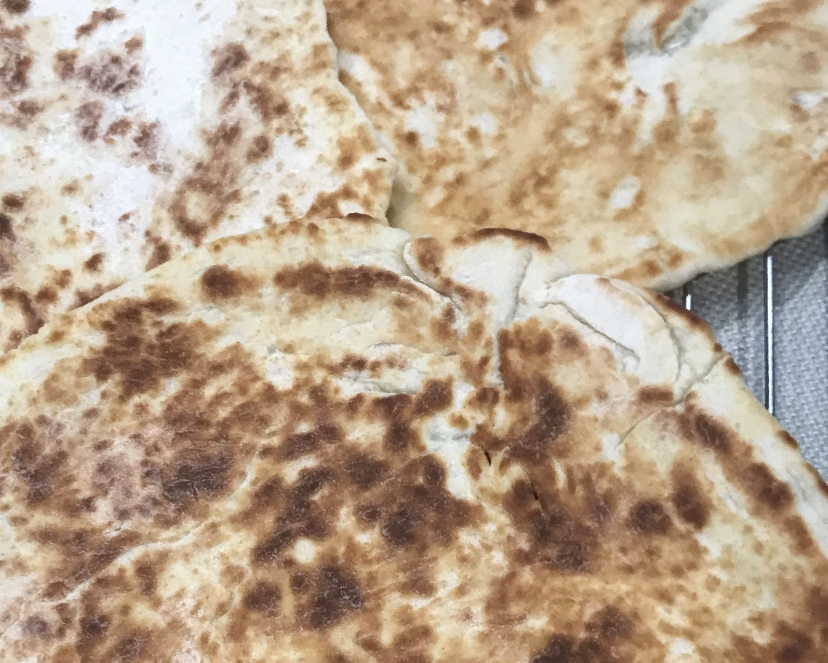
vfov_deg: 24.6
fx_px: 1495
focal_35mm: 61
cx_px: 337
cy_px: 531
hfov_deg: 30.9
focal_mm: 3.99
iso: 40
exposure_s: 1/20
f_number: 1.8
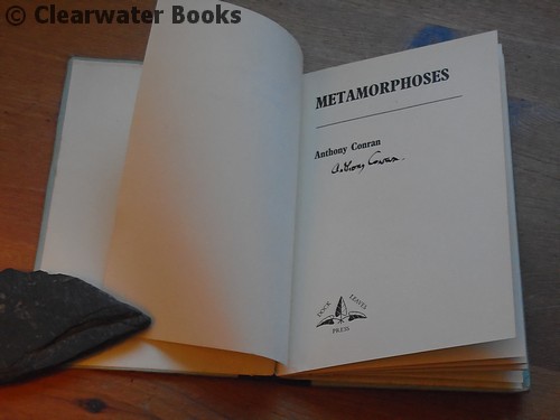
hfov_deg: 24.7
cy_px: 210
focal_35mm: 79
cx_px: 280
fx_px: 1278
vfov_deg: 18.7
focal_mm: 14
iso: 640
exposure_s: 1/125
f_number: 6.1
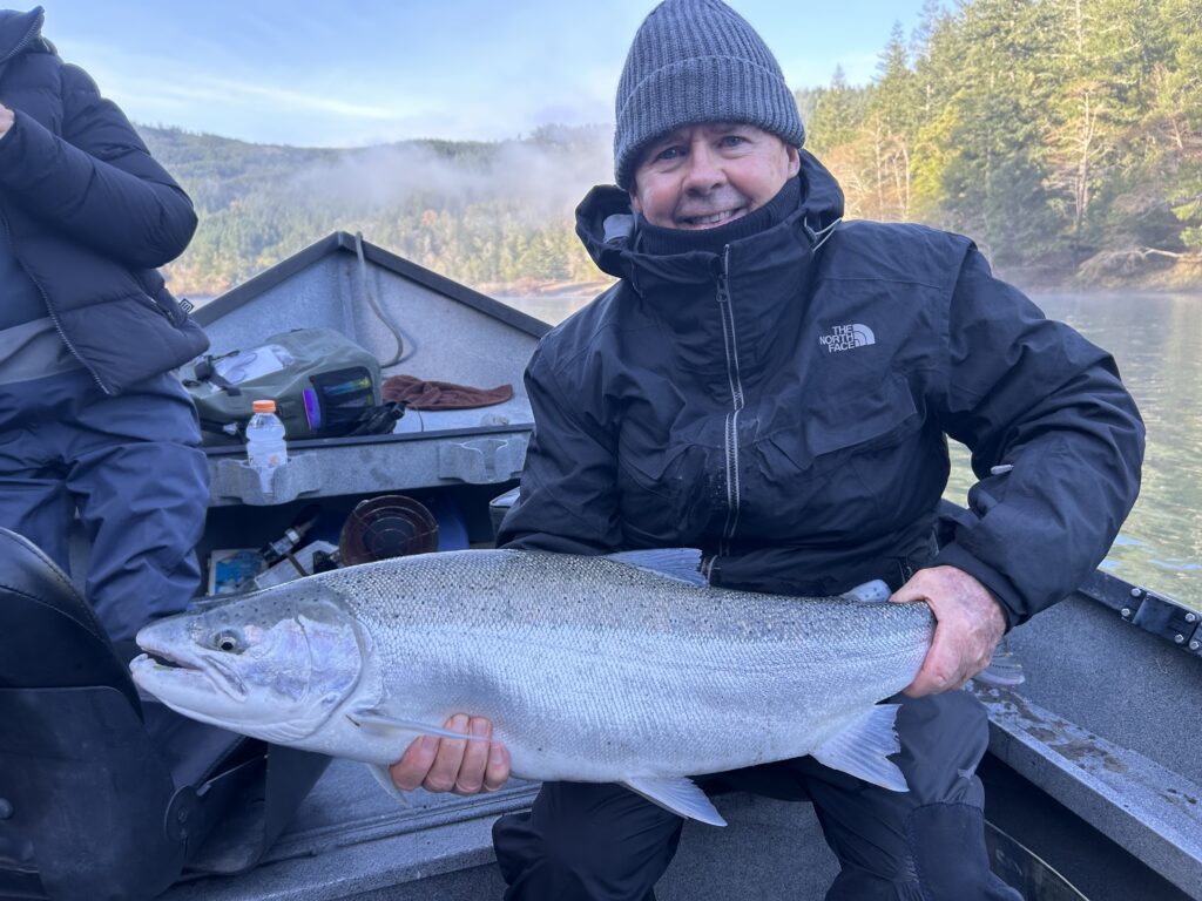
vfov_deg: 53.1
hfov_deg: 67.3
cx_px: 601
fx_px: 903
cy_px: 450
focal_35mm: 26
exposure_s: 1/315
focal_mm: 5.7
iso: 50
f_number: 1.5
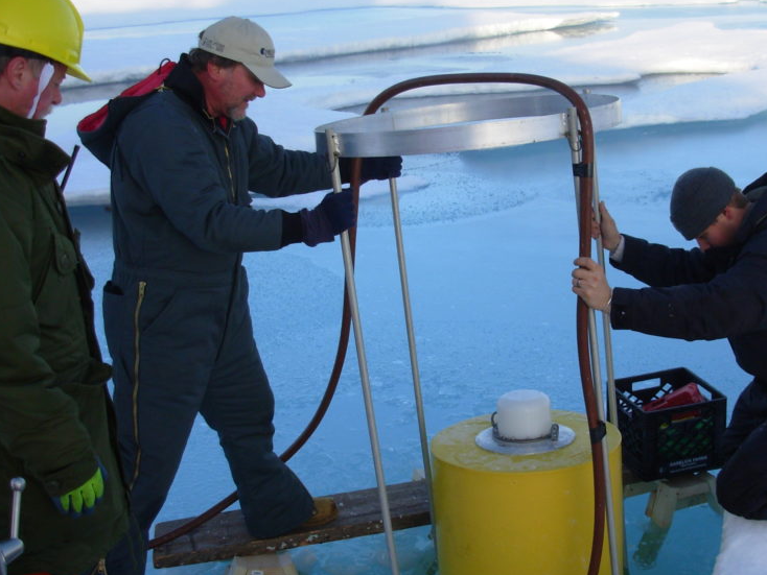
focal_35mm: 53
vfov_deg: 27.5
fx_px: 1175
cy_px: 311
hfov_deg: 35.9
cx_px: 492
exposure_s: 1/609
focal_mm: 6.3
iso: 50
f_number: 2.9
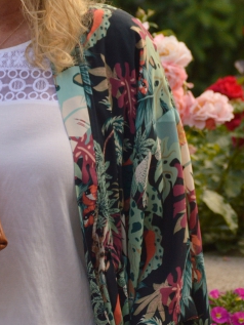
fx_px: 2855
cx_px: 12
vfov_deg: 6.5
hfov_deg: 4.9
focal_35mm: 304
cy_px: 141
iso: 400
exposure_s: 1/400
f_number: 5.3
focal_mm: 78
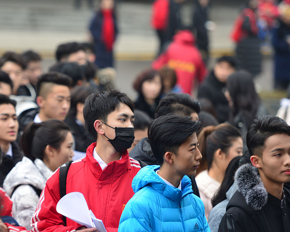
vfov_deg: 6.2
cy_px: 99
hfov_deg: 7.7
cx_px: 122
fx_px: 2154
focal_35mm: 251
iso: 200
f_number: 2.8
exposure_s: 1/80
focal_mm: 155
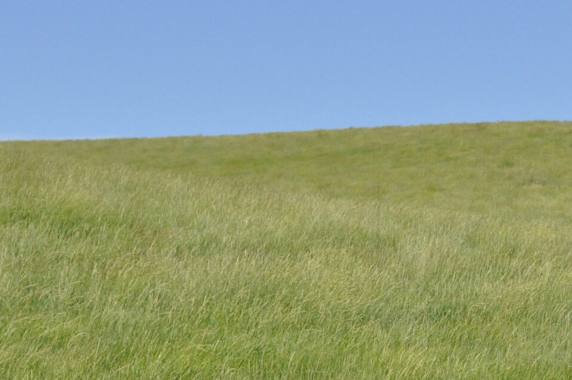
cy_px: 359
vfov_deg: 8.2
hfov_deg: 12.2
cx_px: 602
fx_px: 2649
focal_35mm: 167
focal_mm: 52
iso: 1250
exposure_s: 1/2500
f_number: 10
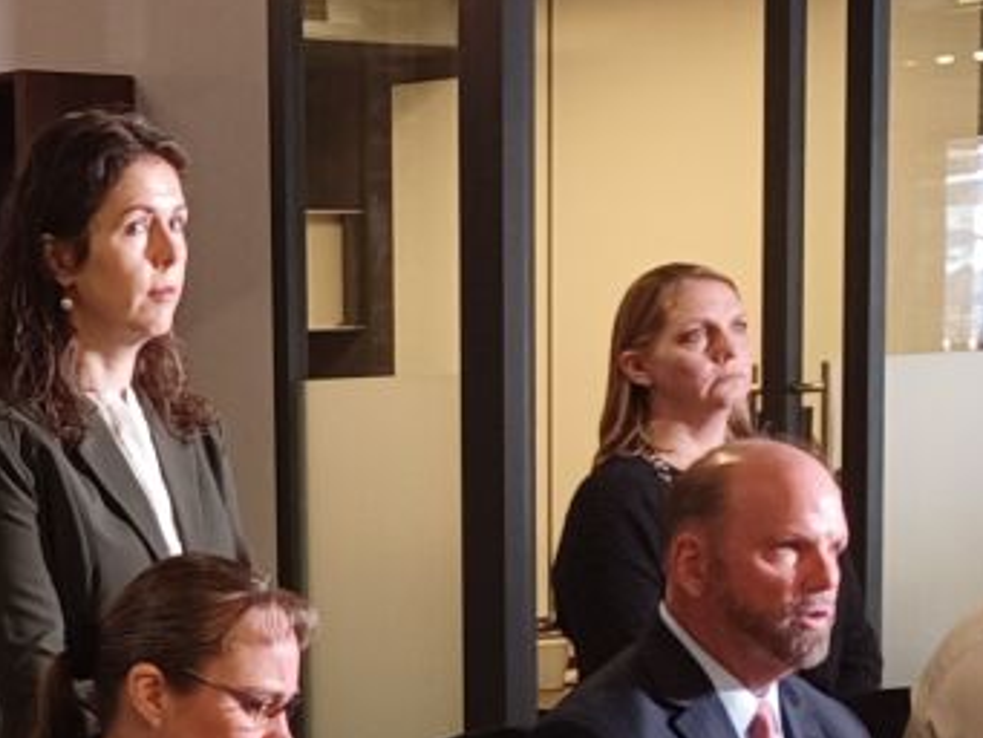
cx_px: -17
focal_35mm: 122
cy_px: 996
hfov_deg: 15.8
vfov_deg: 11.8
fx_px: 3466
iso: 400
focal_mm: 4.6
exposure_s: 1/30
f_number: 1.8
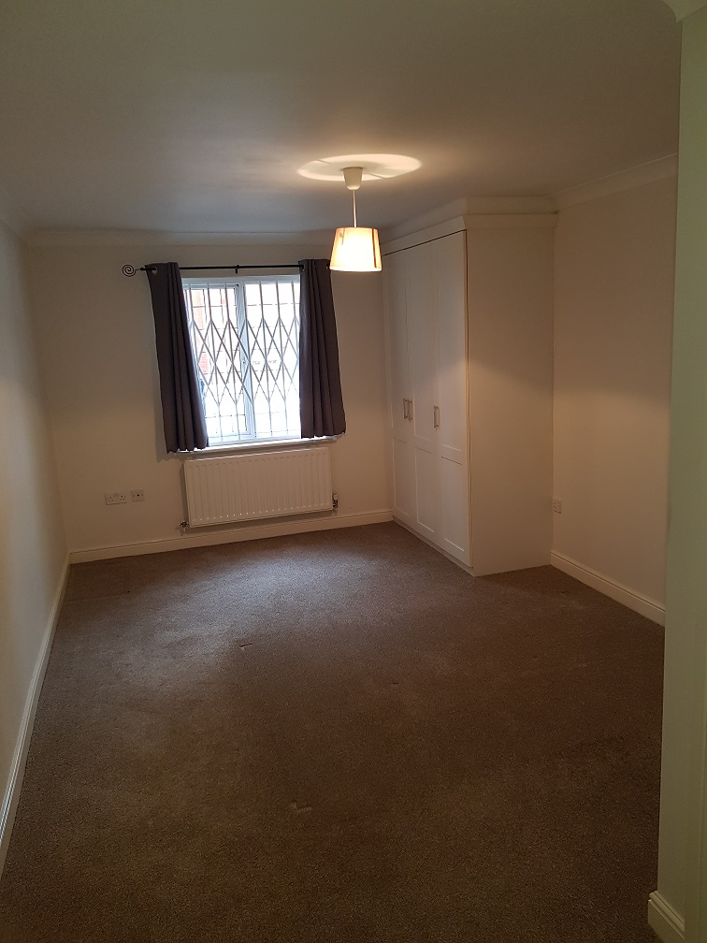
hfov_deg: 53.1
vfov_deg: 67.3
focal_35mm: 26
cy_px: 472
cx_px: 354
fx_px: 708
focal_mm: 4.2
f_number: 1.7
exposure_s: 1/50
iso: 100
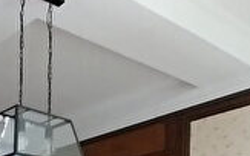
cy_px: 294
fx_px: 402
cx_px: -37
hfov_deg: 30.3
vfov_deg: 17.2
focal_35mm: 59
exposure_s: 1/14
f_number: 2.2
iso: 400
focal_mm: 1.13
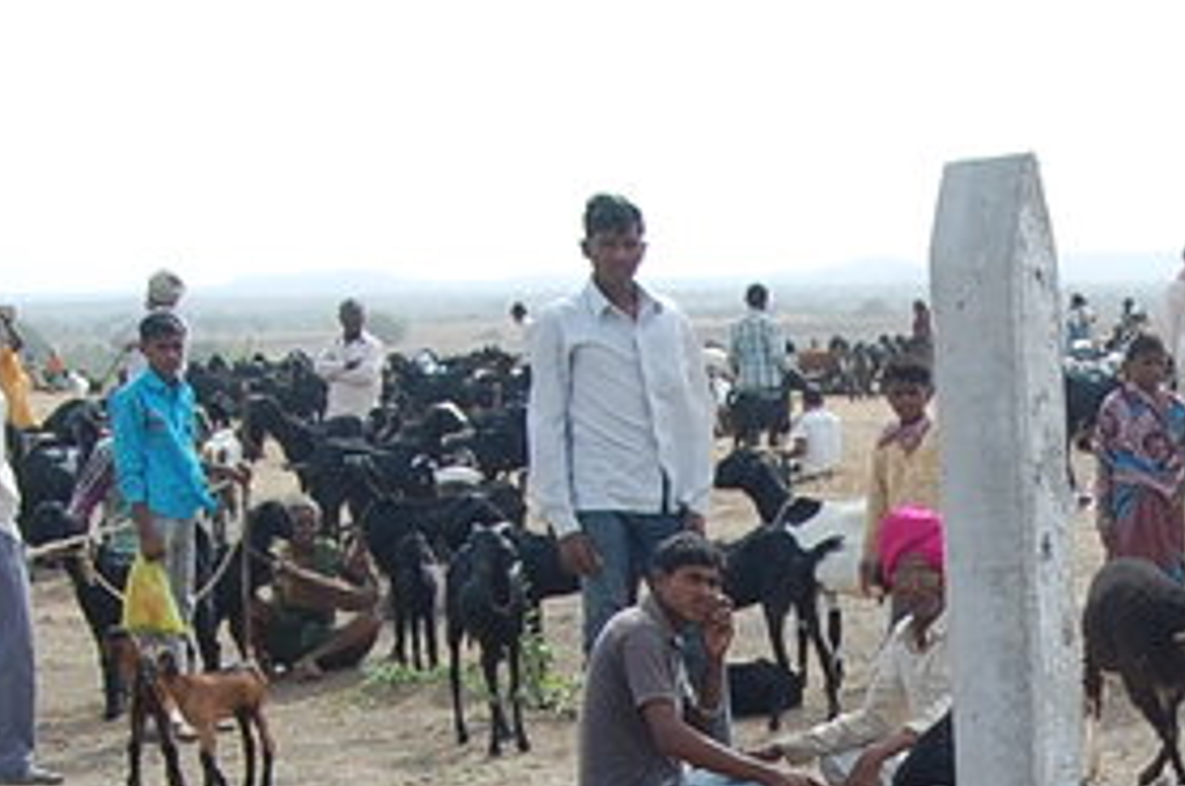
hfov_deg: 18.0
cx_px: 1253
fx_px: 3615
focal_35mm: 110
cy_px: 1111
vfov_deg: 11.9
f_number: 8
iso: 200
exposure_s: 1/250
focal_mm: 20
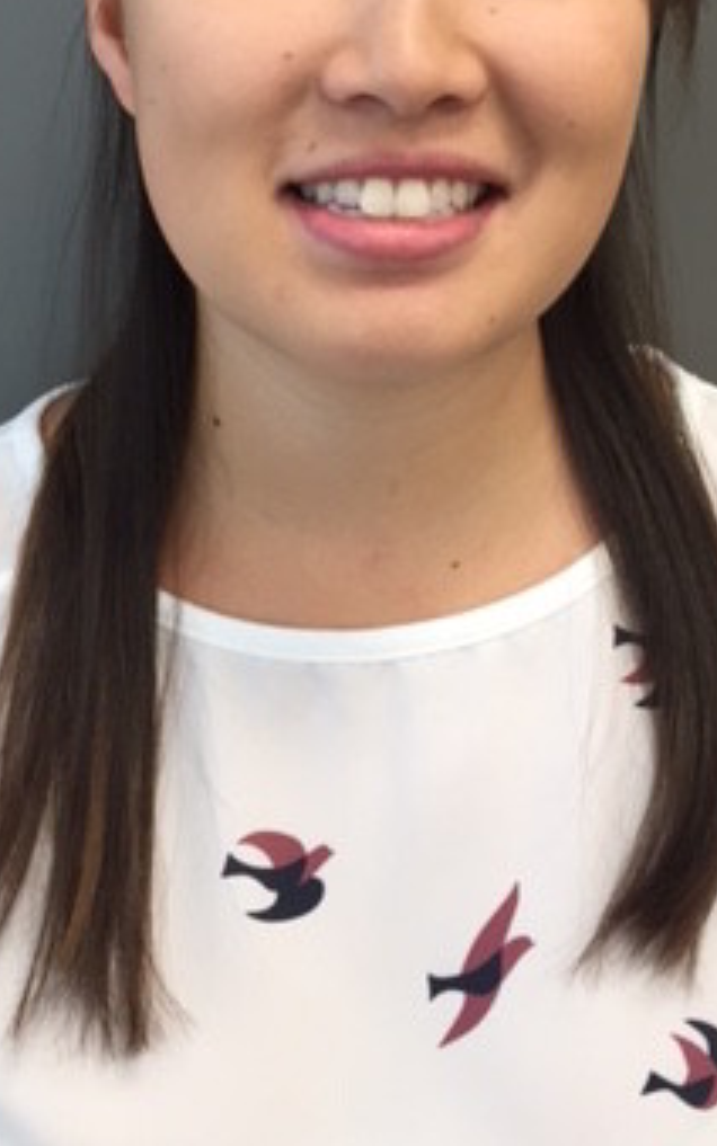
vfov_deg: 34.1
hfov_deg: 22.3
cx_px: 436
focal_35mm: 58
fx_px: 1813
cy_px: 240
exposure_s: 1/30
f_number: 2.2
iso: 32
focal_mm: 4.15
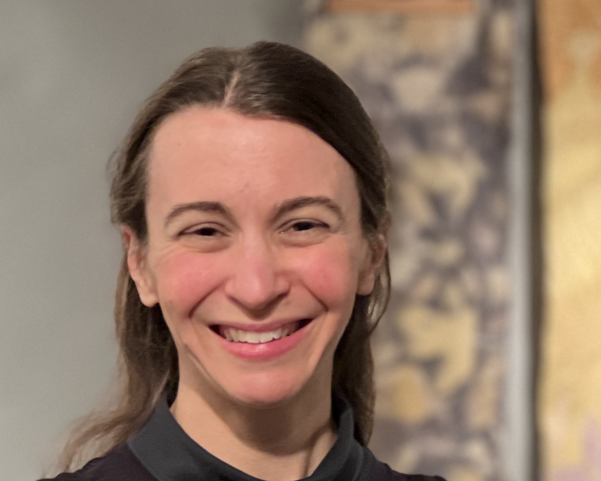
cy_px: 564
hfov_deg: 9.6
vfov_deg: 7.6
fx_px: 3575
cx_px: 548
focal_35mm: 201
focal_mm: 9
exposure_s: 1/40
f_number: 2.8
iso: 400
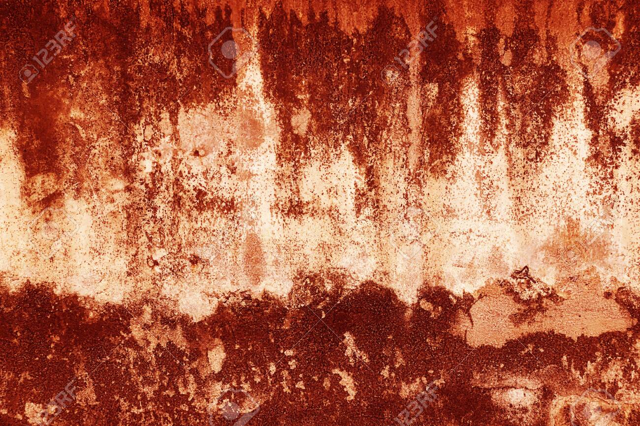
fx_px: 871
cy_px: 213
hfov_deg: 40.4
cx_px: 320
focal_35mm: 49
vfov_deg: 27.5
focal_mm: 17.9
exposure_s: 1/50
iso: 1250
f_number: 5.6
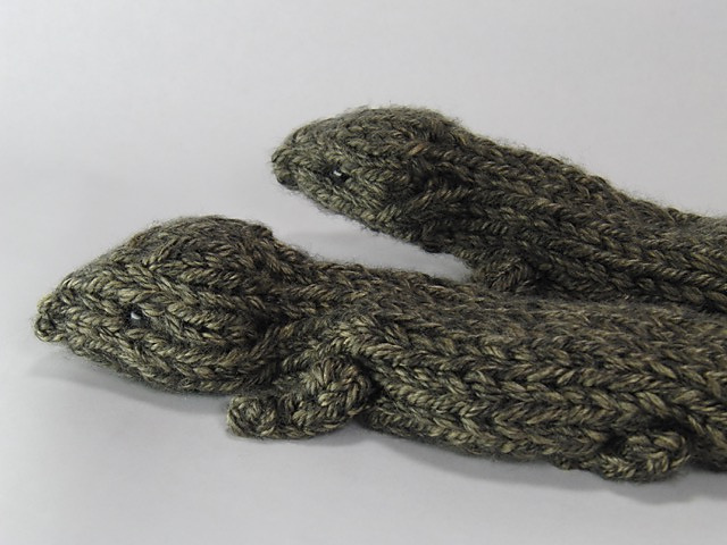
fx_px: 2100
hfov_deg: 19.6
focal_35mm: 100
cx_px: 364
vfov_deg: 14.8
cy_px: 272
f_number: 5
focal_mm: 17.6
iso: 100
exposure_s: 1/20
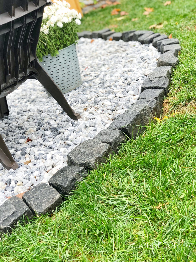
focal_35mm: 57
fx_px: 430
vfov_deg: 33.8
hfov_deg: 25.7
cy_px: 131
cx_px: 98
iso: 20
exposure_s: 1/30
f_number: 2.8
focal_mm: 6.6
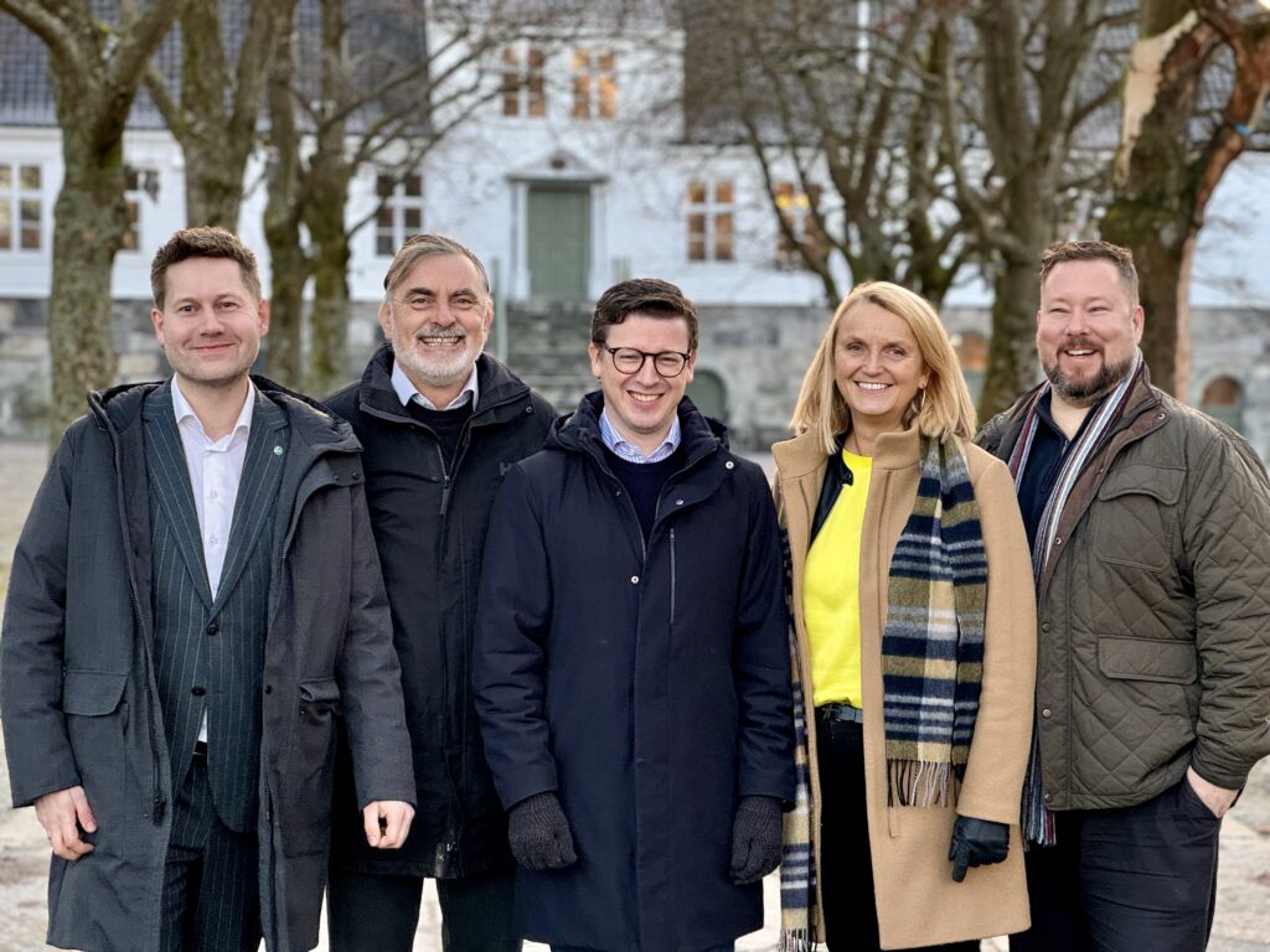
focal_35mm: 77
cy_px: 476
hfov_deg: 25.3
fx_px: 2825
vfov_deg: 19.1
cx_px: 635
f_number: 2.8
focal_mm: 9
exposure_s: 1/99
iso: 200
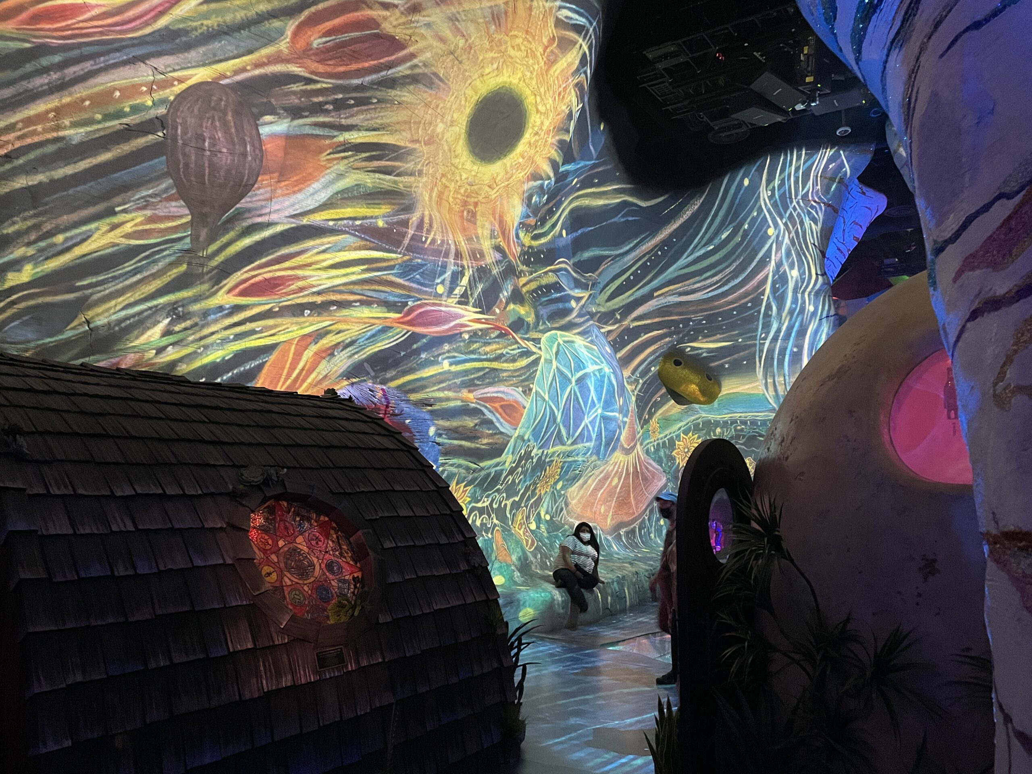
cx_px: 516
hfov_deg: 67.3
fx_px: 775
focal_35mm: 26
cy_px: 387
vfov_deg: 53.1
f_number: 1.6
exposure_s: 1/30
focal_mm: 4.2
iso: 640
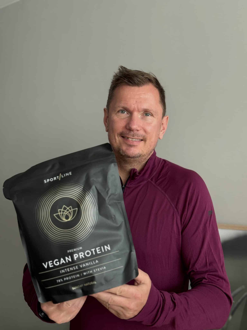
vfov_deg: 39.7
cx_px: 124
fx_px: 457
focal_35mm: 48
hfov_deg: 30.3
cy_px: 165
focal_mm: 6.76
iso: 100
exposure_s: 1/86
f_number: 1.78
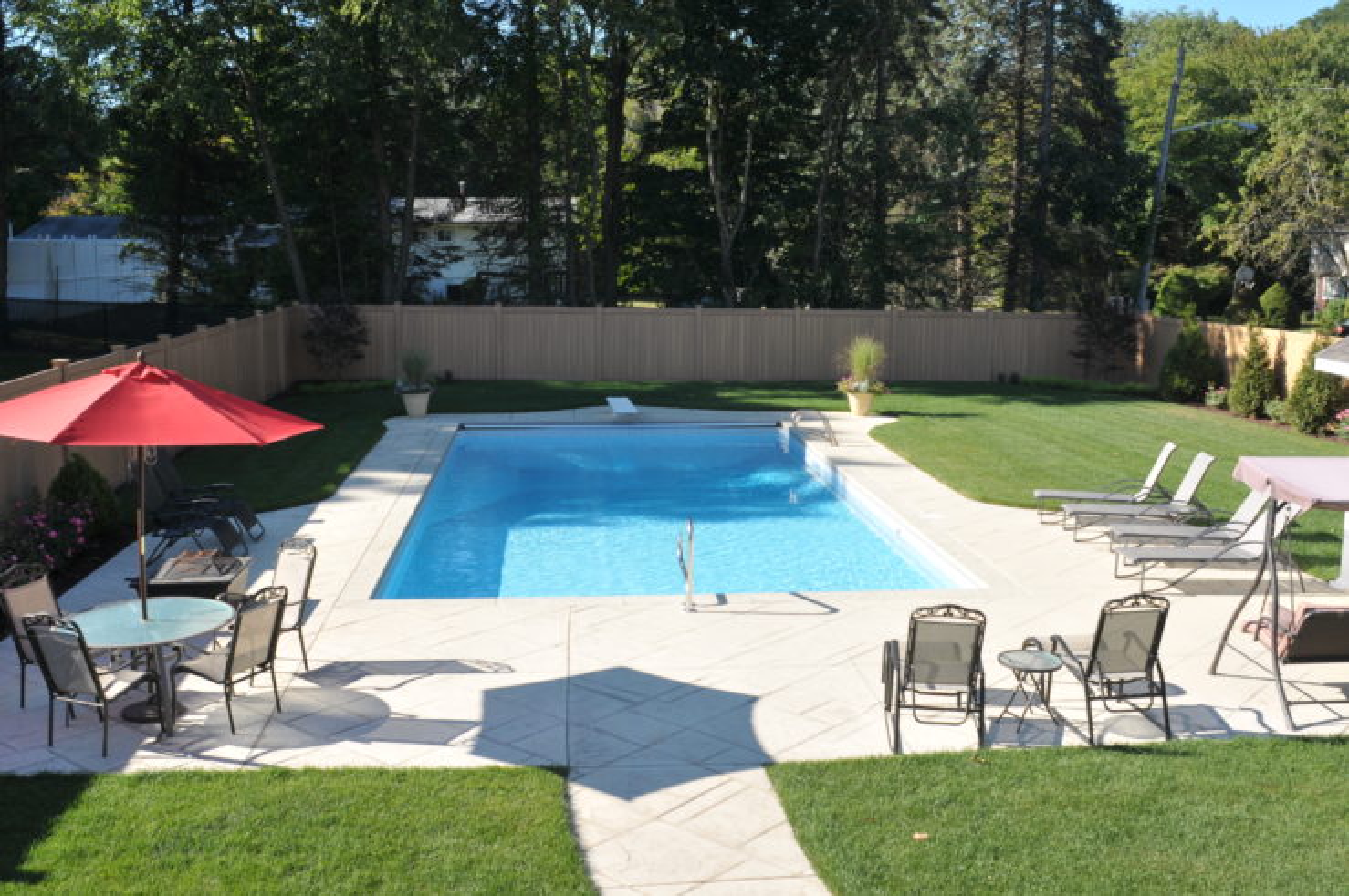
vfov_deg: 36.8
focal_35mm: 36
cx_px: 674
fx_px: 1347
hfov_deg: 53.2
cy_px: 448
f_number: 8
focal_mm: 24
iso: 200
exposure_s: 1/250
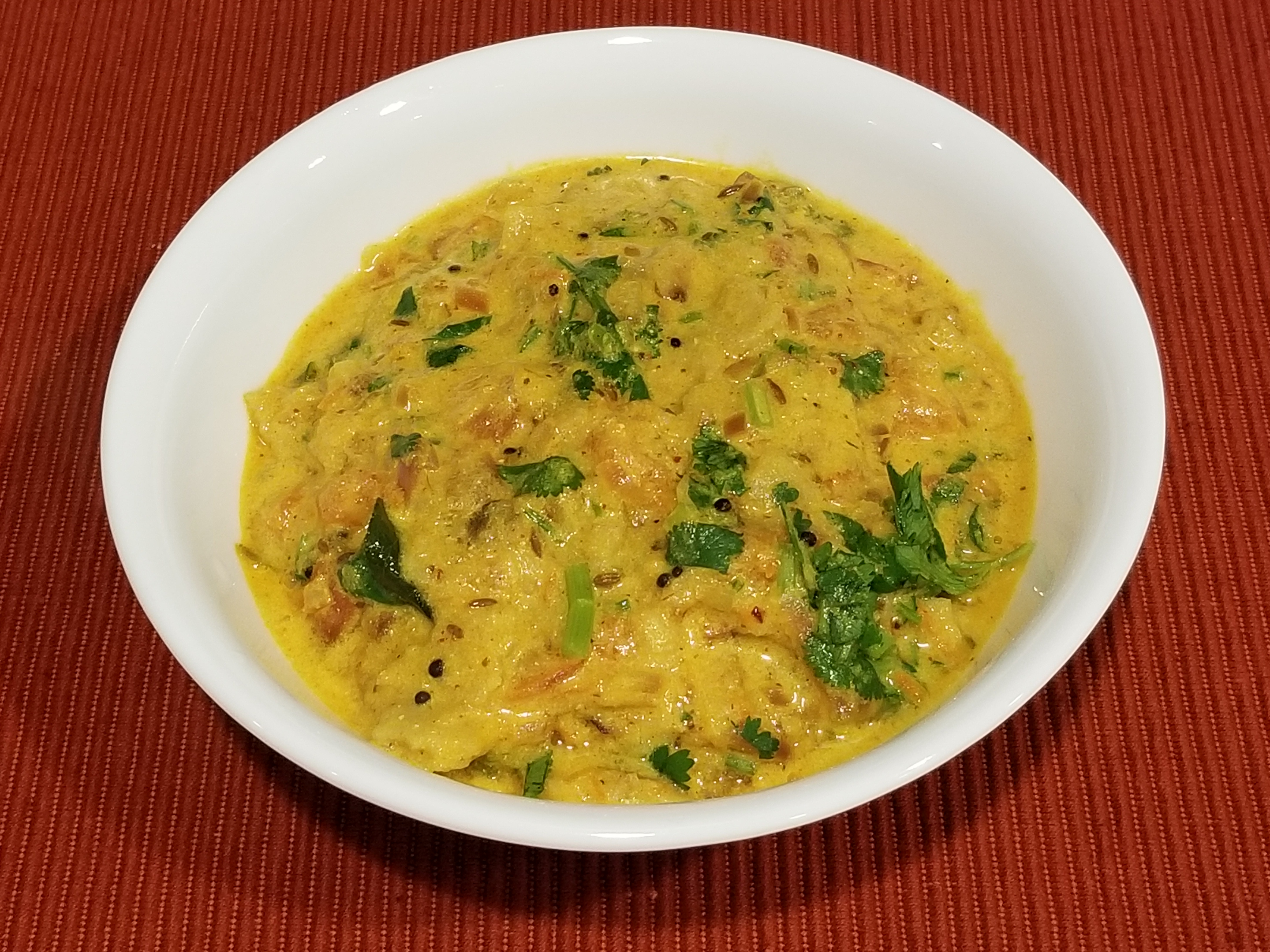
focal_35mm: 26
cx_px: 635
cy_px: 476
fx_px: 954
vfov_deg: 53.1
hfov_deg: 67.3
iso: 200
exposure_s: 1/40
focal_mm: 4.25
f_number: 1.7
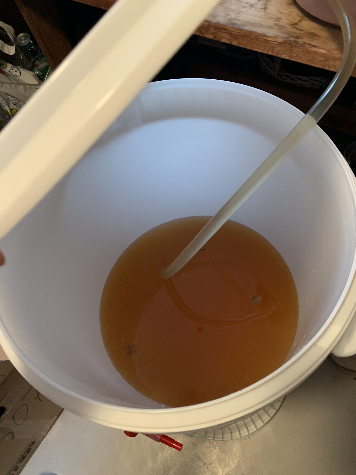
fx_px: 357
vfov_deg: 67.3
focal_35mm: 26
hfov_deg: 53.1
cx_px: 178
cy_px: 238
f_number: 1.8
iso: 400
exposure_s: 1/25
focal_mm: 4.25
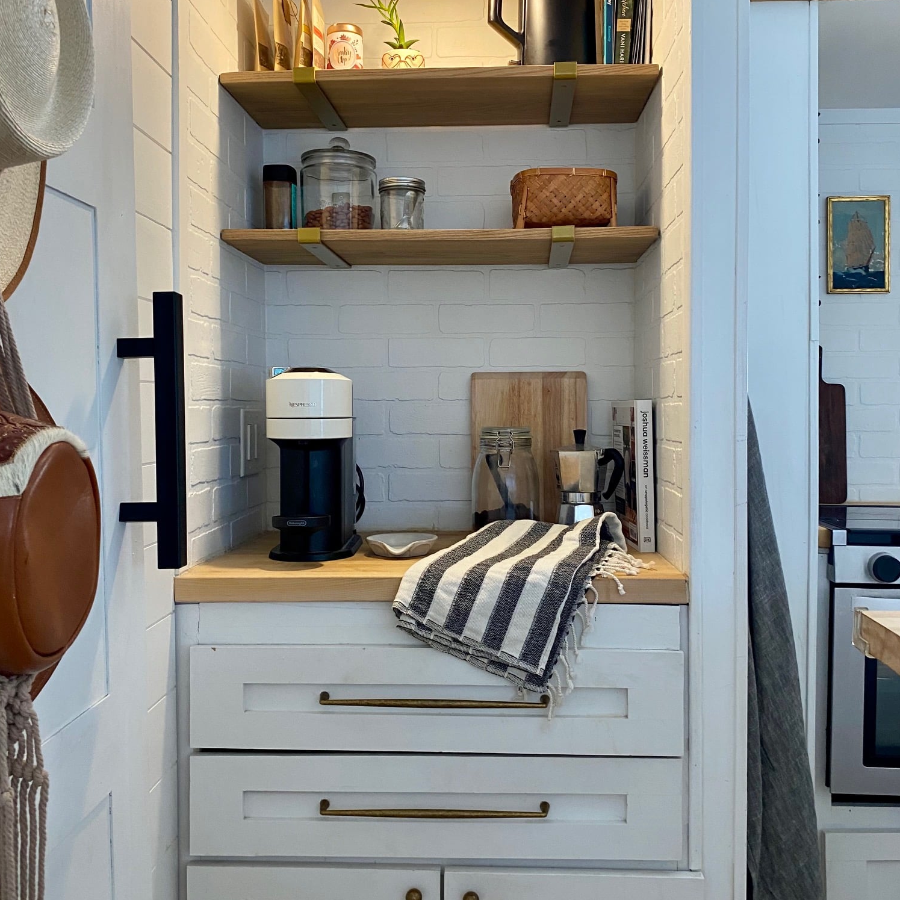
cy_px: 421
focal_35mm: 31
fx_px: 912
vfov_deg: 52.5
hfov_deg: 52.5
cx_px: 453
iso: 200
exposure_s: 1/60
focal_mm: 4.25
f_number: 1.8
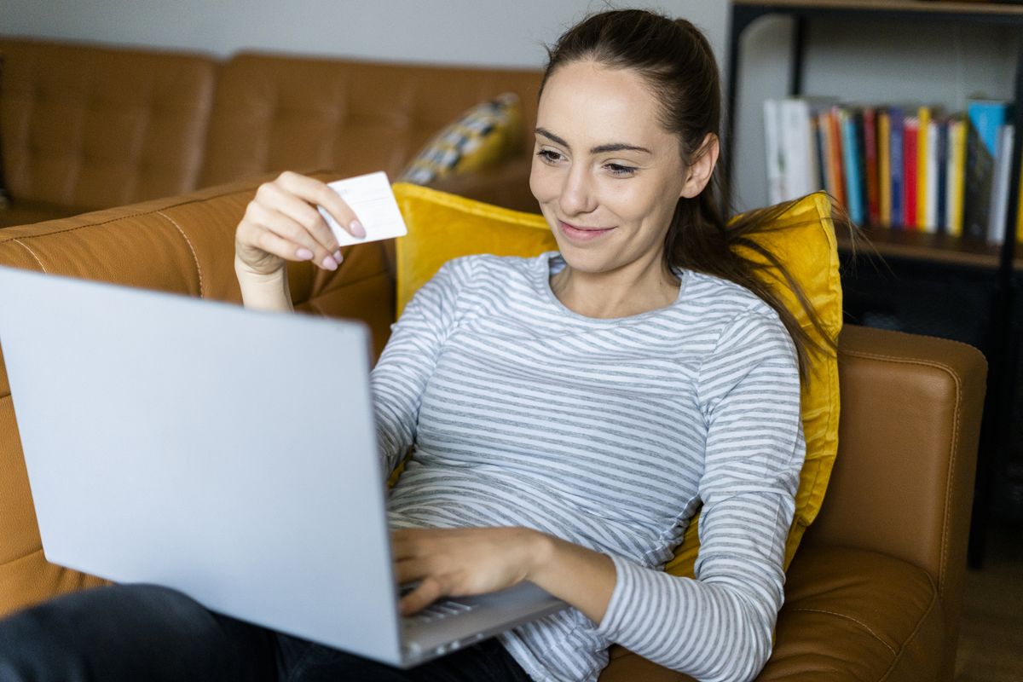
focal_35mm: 50
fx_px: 1421
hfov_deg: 39.6
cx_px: 512
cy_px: 341
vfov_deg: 27.0
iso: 2000
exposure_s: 1/1250
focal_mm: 50
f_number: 1.8
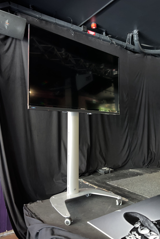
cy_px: 120
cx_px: 76
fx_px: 187
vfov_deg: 65.5
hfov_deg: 46.4
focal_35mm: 28
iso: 125
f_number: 1.5
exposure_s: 1/4
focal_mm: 5.7
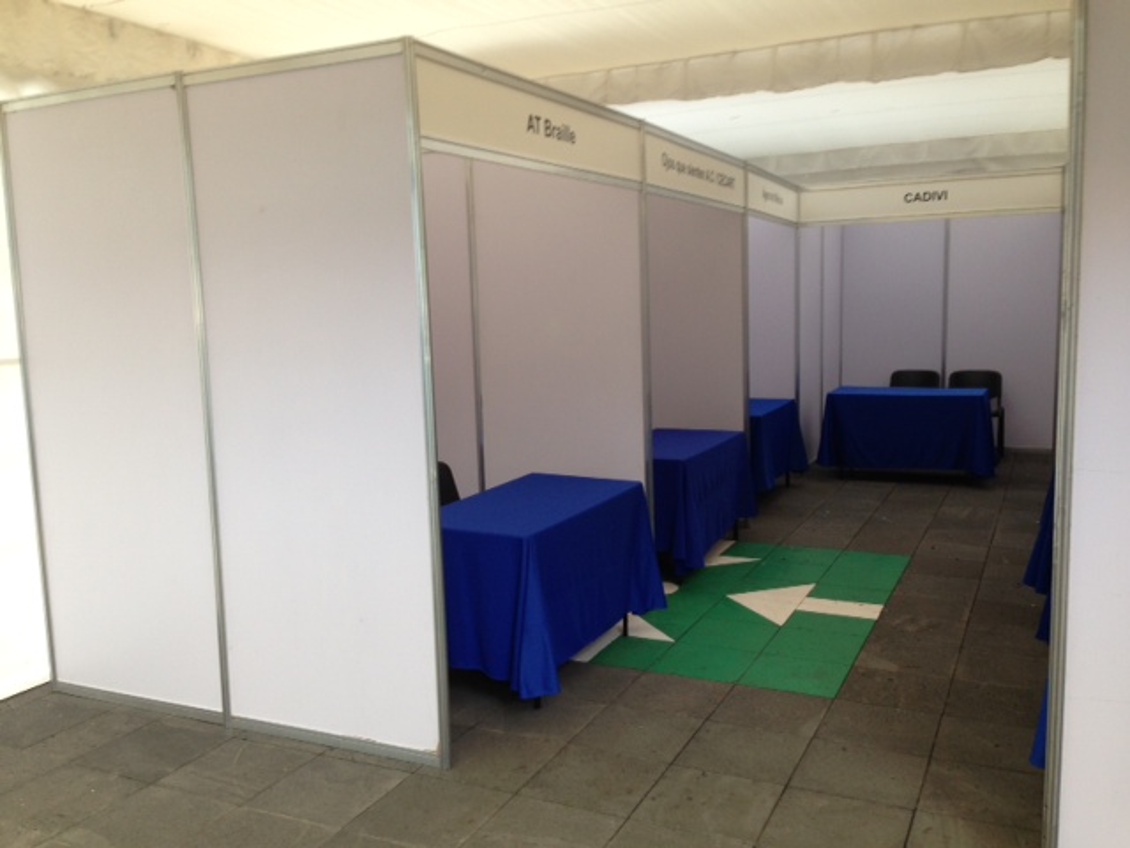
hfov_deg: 55.4
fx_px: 1077
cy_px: 424
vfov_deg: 42.9
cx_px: 565
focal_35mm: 33
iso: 64
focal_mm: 4.12
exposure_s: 1/20
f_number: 2.4
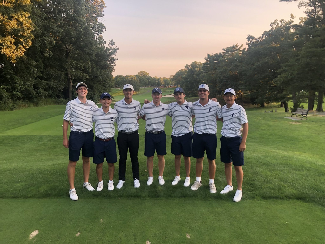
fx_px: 263
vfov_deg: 49.7
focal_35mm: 28
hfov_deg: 63.4
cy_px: 122
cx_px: 162
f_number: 1.8
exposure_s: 1/120
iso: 50
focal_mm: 4
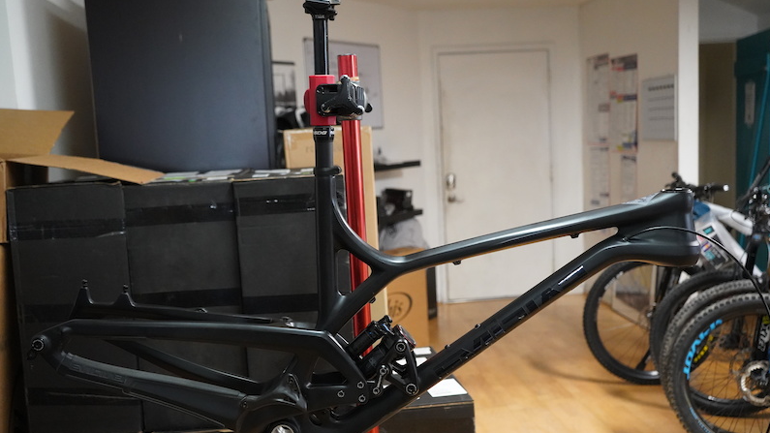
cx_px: 386
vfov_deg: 30.4
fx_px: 796
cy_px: 255
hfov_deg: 51.6
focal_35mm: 39
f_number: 4
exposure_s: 1/160
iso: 8000
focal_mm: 37
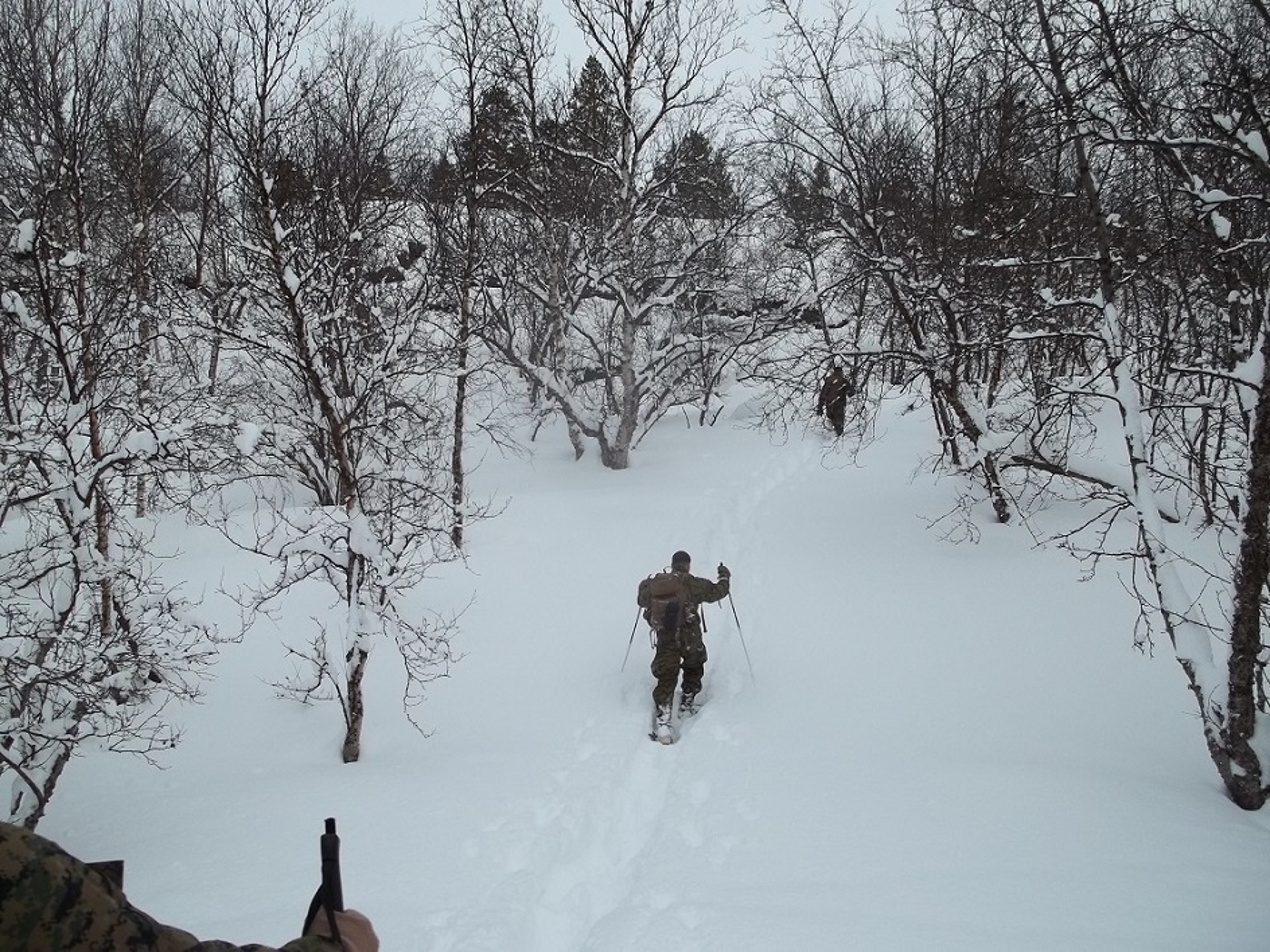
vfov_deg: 42.9
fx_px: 1211
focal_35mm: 33
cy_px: 476
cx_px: 635
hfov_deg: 55.4
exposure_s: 1/250
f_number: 3.3
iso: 64
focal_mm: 5.9
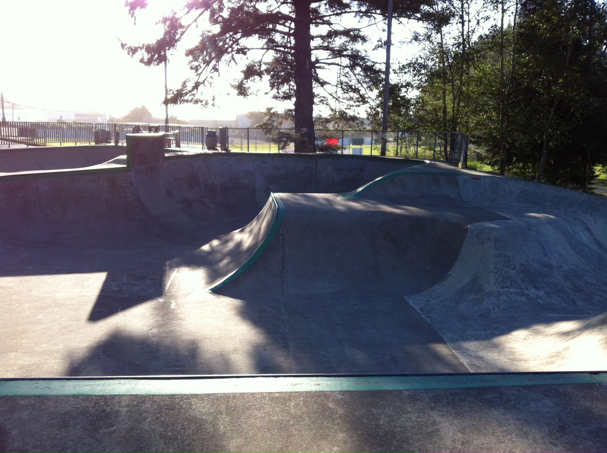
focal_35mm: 35
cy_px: 226
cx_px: 304
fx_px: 613
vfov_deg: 40.6
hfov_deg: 52.7
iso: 80
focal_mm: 3.85
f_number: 2.8
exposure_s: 1/377
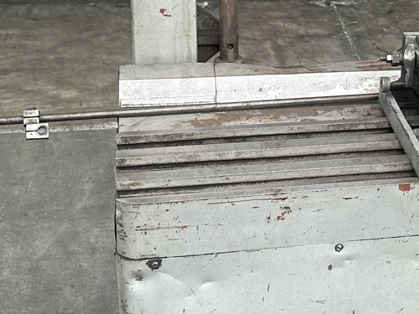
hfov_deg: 19.4
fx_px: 1162
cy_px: -8
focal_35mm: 96
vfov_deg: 15.1
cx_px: 481
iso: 80
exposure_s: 1/1393
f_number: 1.78
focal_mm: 6.86
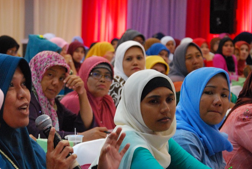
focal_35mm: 154
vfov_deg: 8.9
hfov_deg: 13.3
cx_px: 57
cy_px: 135
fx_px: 1079
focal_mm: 62
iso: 1600
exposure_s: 1/15
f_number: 5.3
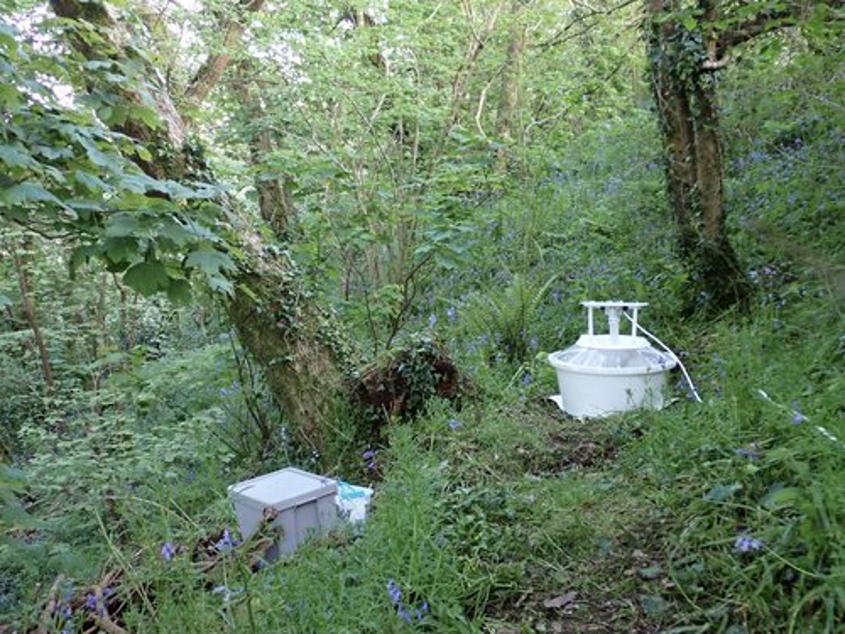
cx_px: 422
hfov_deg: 51.4
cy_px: 317
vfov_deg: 39.7
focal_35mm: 36
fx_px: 879
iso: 800
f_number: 2.5
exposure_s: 1/30
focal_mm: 6.37
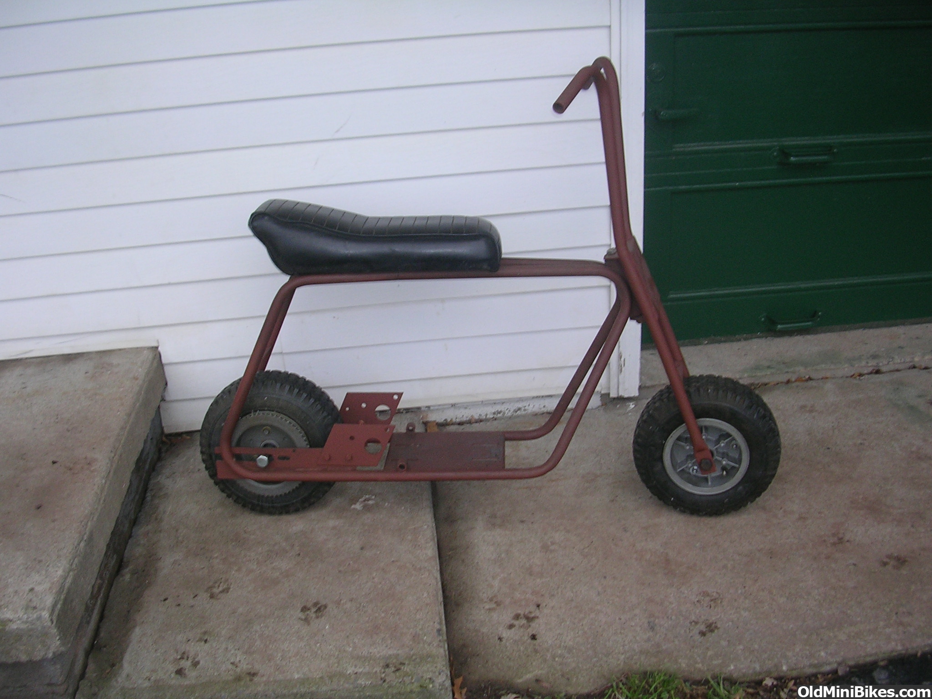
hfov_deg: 49.0
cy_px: 350
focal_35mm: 38
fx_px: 1023
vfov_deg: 37.7
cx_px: 466
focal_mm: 5.8
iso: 50
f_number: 2.8
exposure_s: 1/30
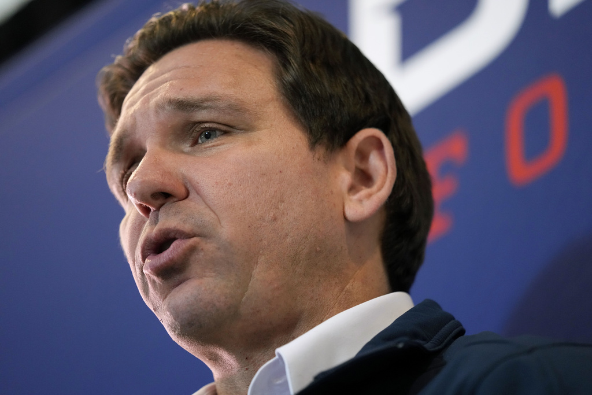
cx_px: 296
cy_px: 198
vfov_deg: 6.9
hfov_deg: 10.3
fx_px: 3289
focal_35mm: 200
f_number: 2.8
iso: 3200
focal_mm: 200
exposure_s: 1/320
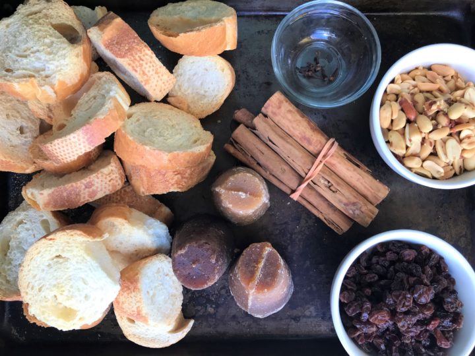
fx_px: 384
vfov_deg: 49.7
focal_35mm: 28
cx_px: 238
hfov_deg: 63.4
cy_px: 178
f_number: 1.8
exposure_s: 1/120
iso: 40
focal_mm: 3.99
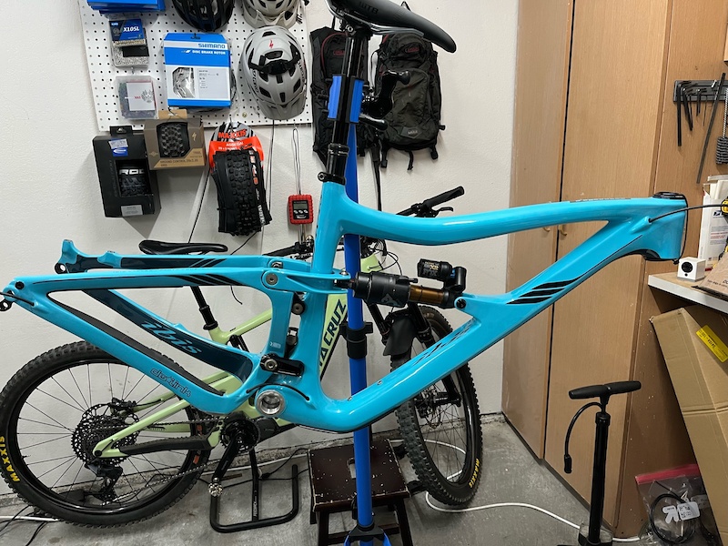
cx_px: 364
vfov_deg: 53.1
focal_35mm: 26
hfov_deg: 67.3
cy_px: 273
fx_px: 547
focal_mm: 5.1
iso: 200
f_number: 1.6
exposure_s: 1/60
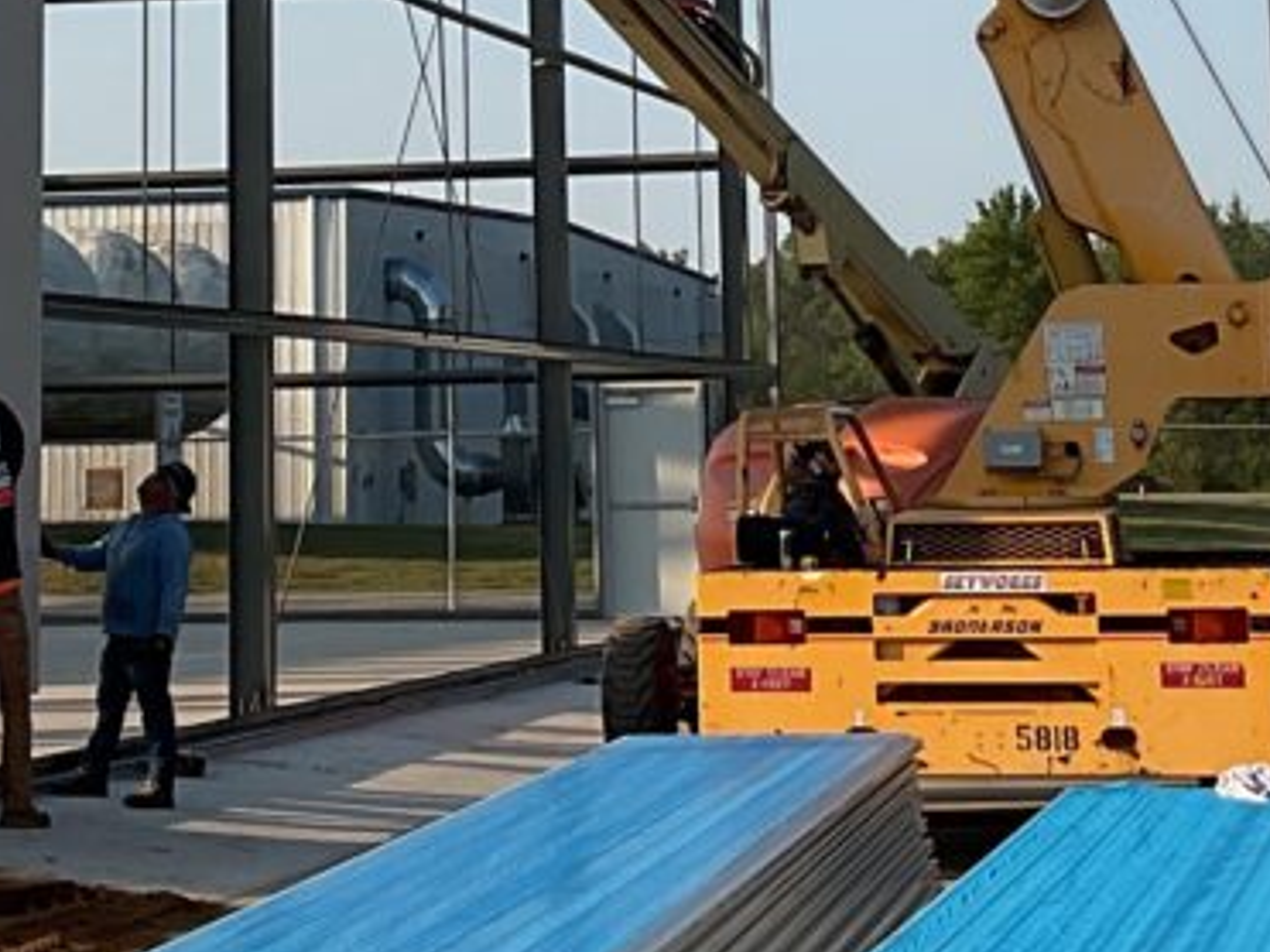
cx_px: 517
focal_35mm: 120
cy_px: -517
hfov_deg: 16.4
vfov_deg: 11.8
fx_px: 4401
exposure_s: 1/1848
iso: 25
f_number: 1.8
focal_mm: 3
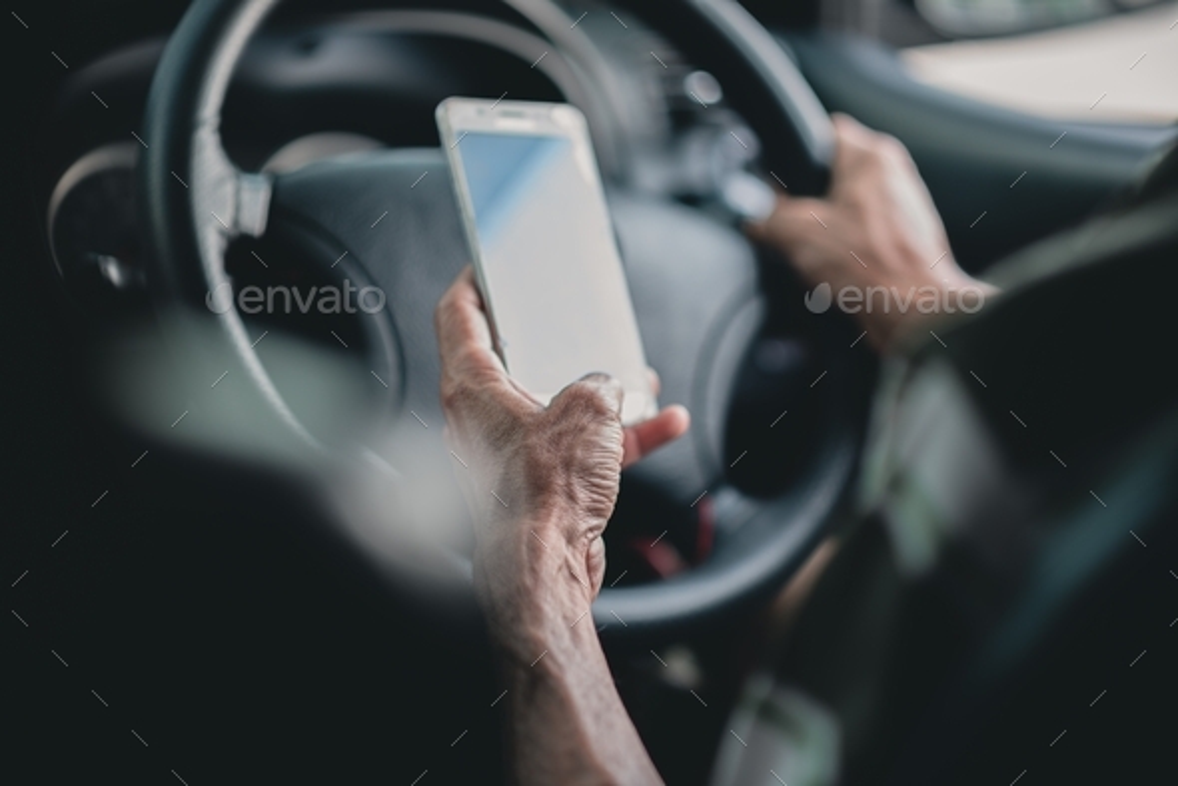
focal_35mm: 85
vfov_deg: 16.1
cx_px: 589
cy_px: 393
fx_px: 2783
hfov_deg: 23.9
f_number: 2
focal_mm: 85
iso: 250
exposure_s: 1/320
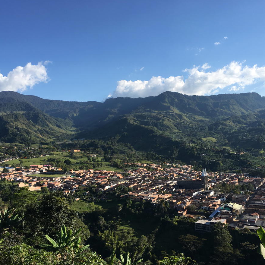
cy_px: 131
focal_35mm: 35
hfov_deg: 47.2
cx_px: 144
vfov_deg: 47.2
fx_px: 303
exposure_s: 1/1221
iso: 25
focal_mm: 4.15
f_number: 2.2
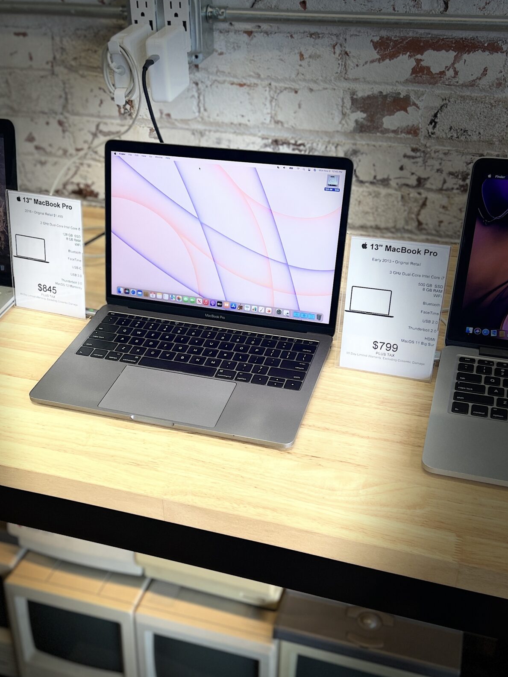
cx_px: 198
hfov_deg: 34.2
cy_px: 378
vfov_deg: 44.7
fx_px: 822
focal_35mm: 42
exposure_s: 1/120
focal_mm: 5.7
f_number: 1.5
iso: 50
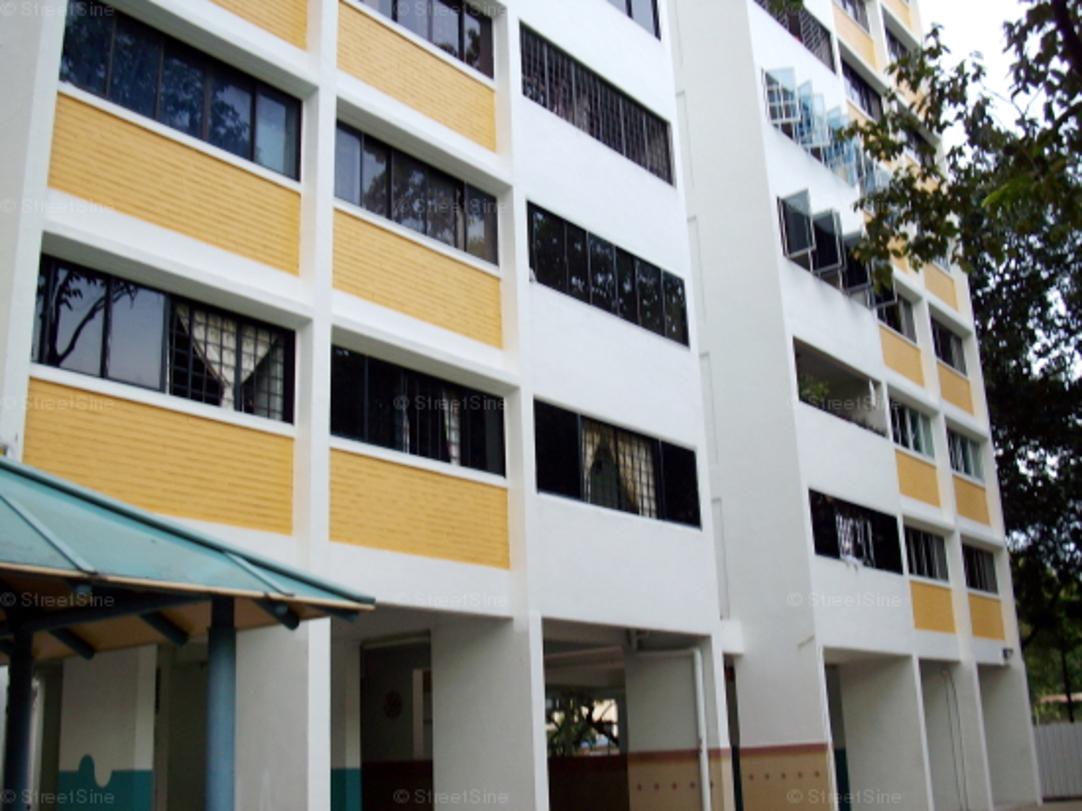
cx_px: 541
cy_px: 406
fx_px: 1156
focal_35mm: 37
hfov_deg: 50.2
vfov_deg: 38.6
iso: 85
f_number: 2.8
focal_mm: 6.2
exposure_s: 1/50
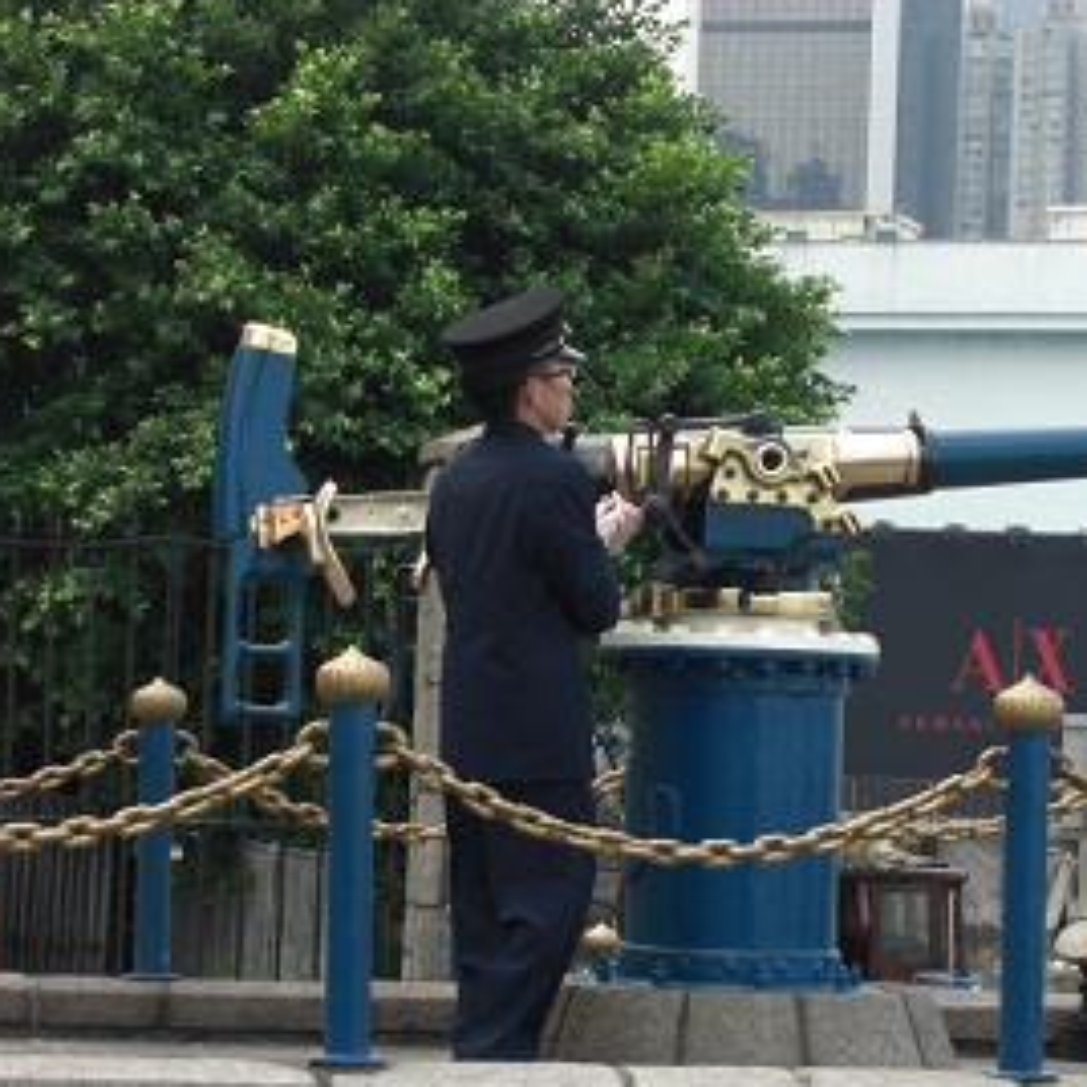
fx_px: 5080
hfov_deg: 12.2
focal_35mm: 143
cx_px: 746
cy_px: 541
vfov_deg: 12.2
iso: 200
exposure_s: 1/400
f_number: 5.1
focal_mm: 23.7
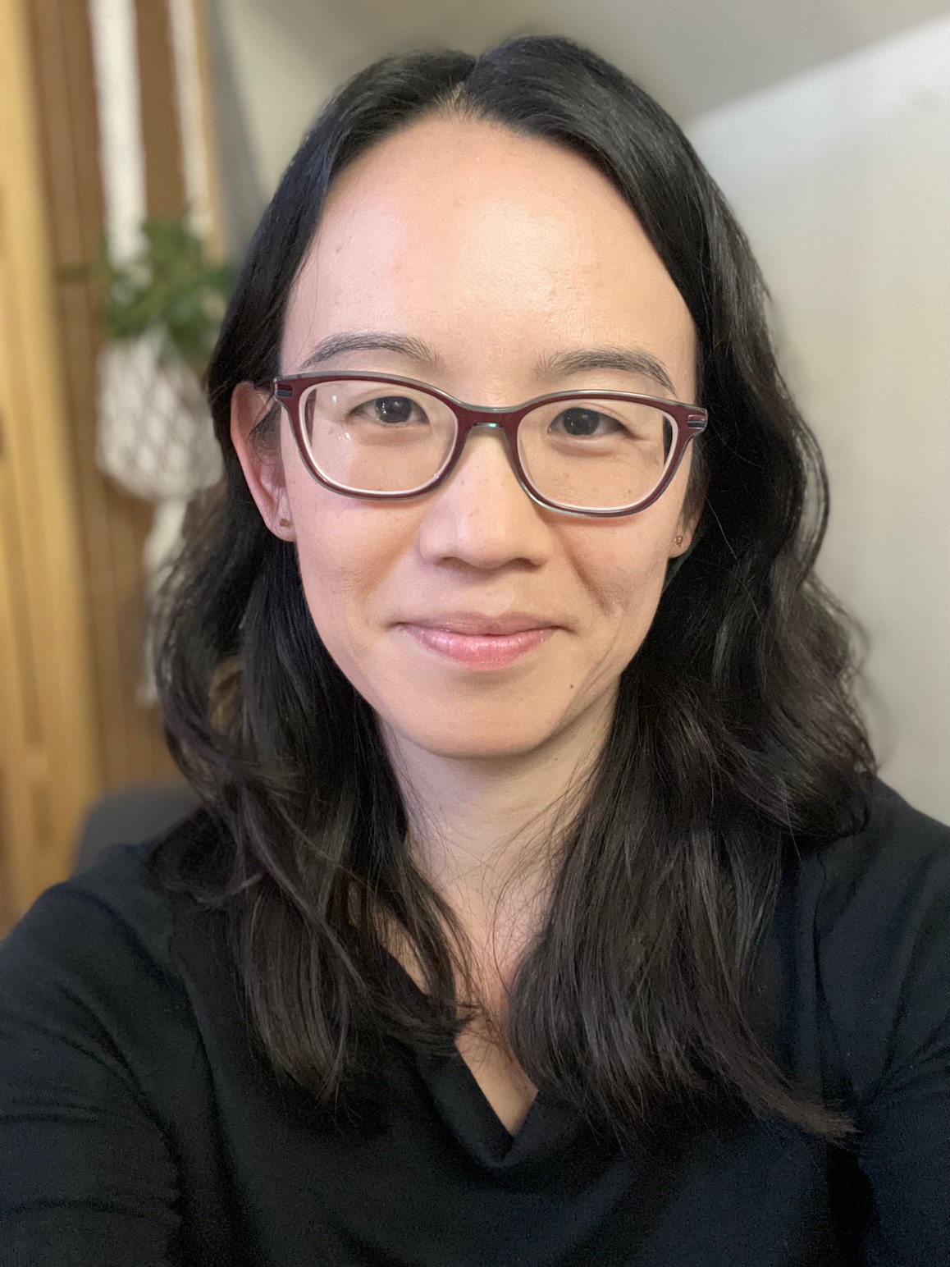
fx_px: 1098
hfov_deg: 46.8
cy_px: 634
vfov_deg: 60.0
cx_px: 475
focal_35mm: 30
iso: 640
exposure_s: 1/24
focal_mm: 2.71
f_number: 2.2
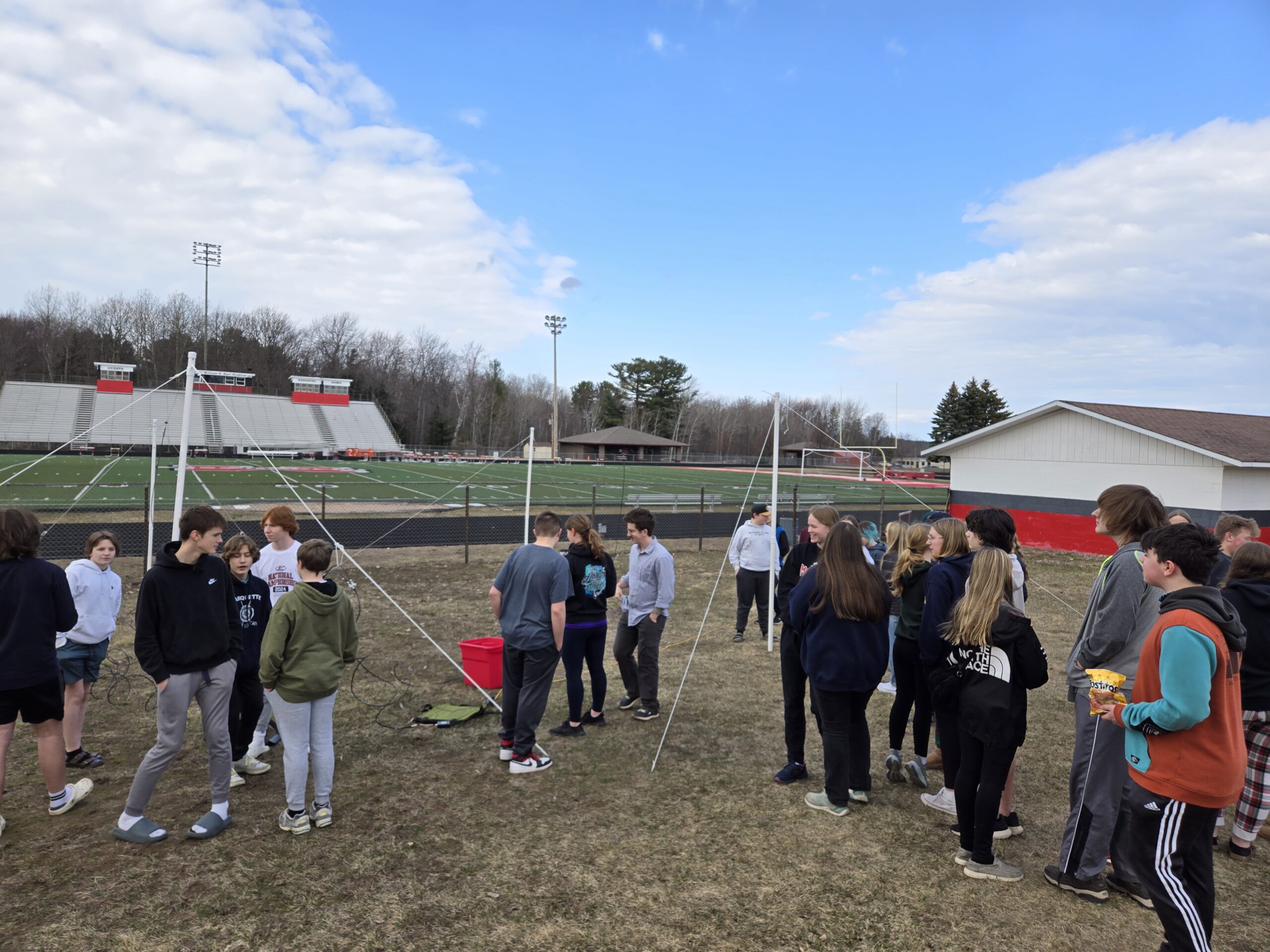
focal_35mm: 23
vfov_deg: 58.9
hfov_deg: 73.9
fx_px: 844
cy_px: 476
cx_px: 635
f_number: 1.8
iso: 25
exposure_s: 1/1120
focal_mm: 5.4
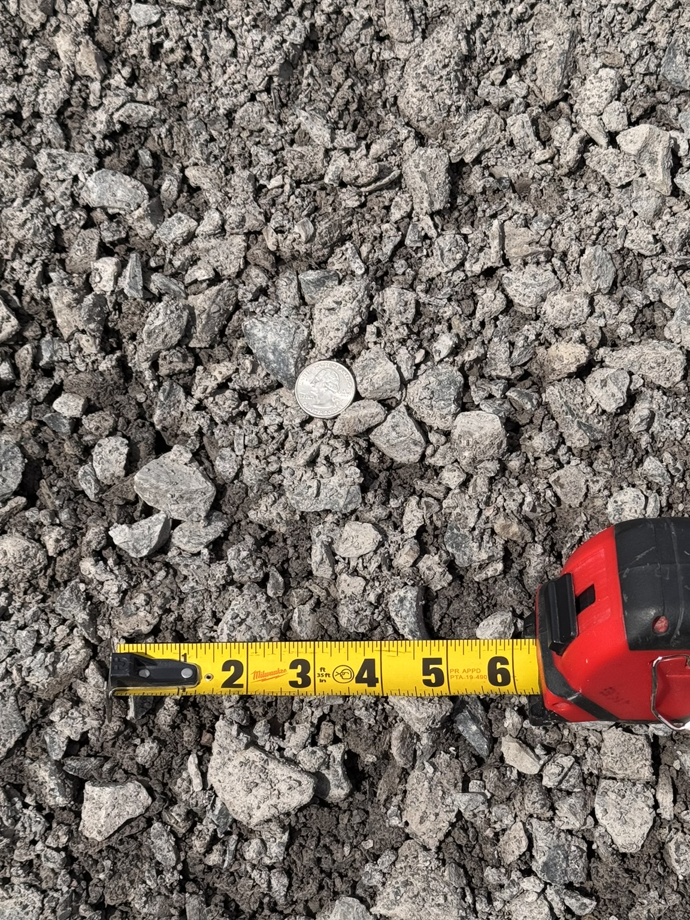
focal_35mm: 64
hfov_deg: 22.9
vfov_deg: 30.2
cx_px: 398
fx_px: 1701
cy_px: 544
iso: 64
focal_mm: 6.76
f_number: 1.78
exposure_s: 1/4310
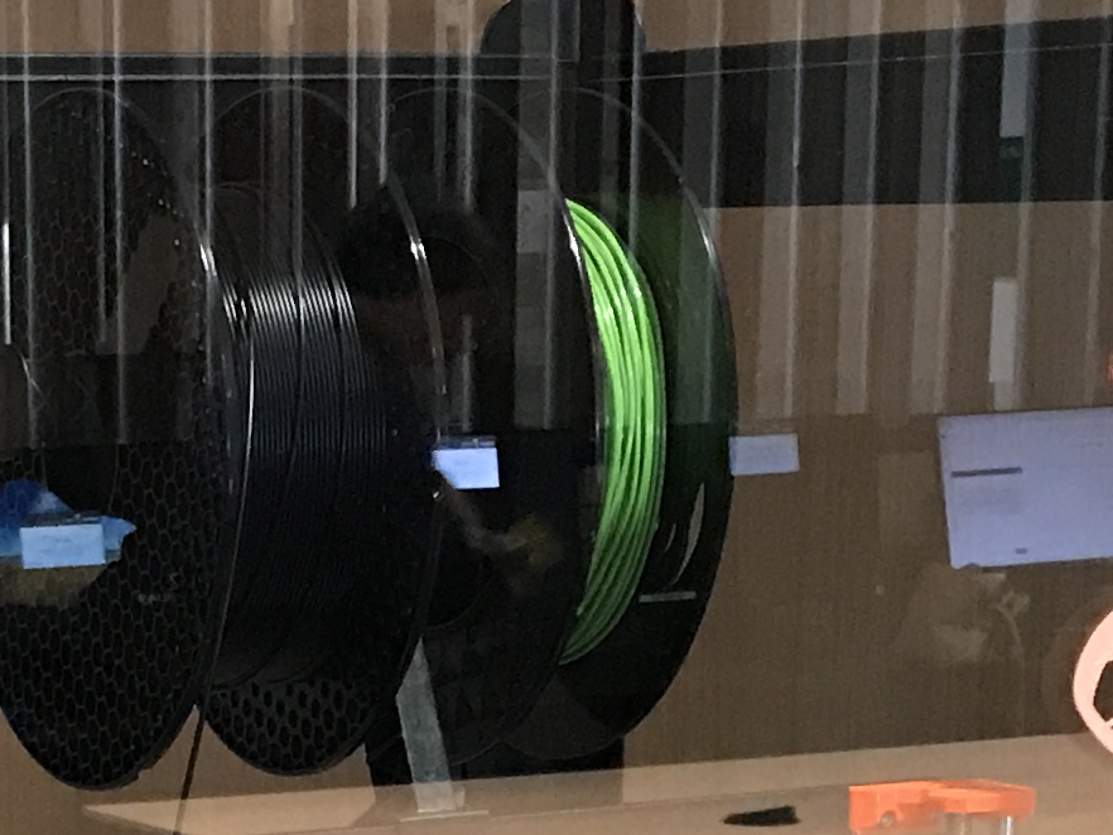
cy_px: 1458
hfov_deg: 15.1
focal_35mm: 128
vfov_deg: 10.9
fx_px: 4117
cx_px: 18
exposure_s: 1/14
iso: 100
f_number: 1.8
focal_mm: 3.99
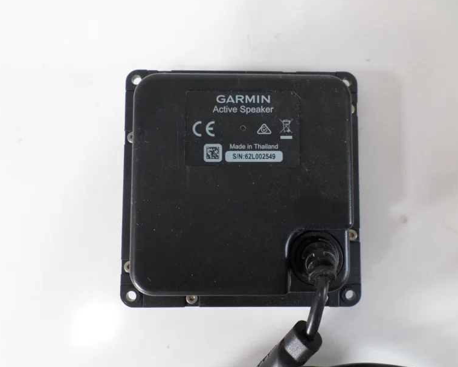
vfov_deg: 50.0
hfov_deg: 60.4
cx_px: 244
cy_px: 176
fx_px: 393
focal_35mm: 29
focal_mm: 4.5
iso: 100
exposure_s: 1/30
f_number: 2.5
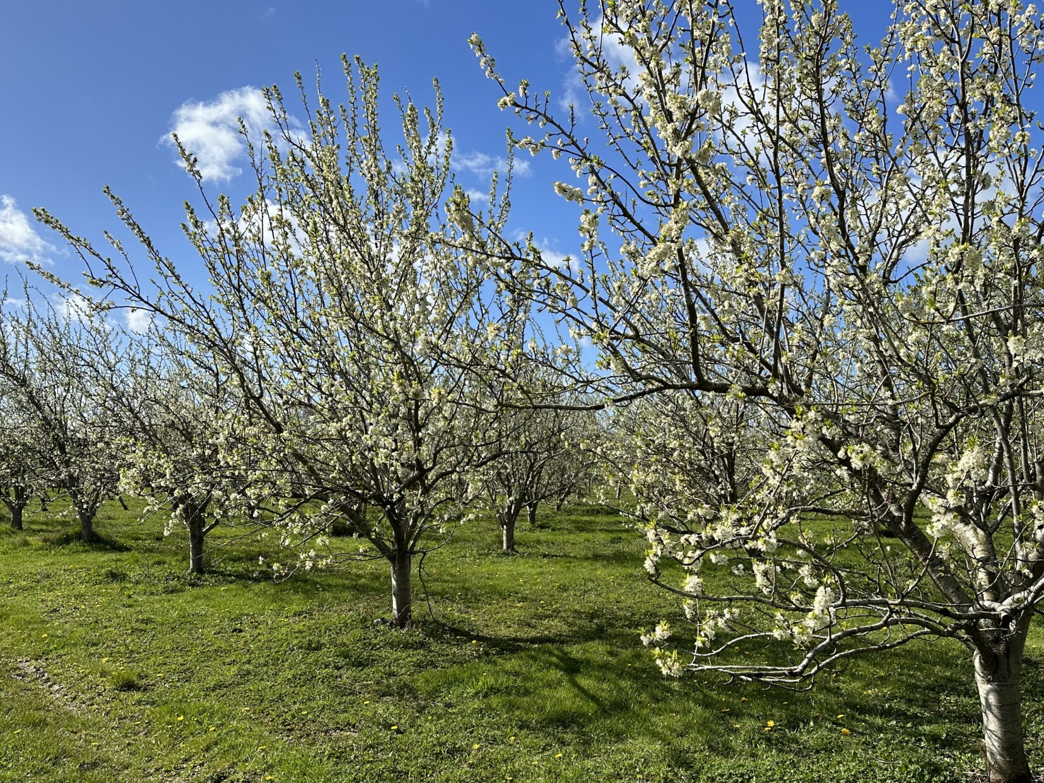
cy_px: 435
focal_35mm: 29
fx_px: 875
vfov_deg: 48.1
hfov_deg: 61.6
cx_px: 501
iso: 80
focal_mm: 6.86
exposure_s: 1/5000
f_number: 1.78
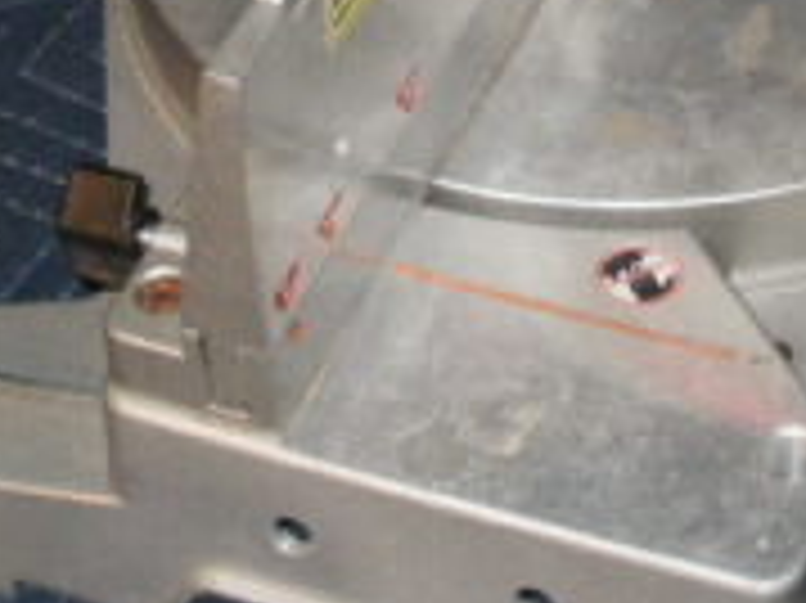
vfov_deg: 11.0
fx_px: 3002
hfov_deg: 15.3
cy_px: -320
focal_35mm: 129
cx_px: 540
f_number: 3.5
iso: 400
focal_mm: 6.3
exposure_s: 1/250
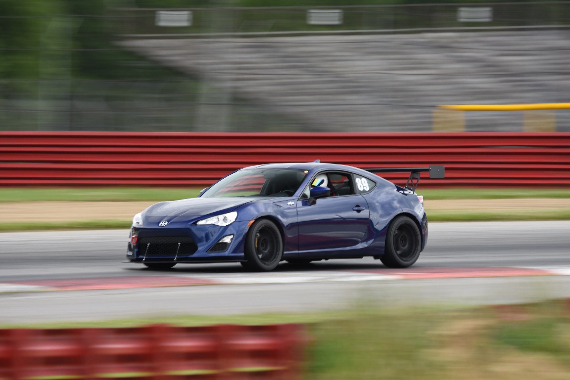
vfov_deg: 2.9
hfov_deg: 4.3
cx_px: 285
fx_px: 7599
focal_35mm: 480
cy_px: 190
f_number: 8
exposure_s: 1/60
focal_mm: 320
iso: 100
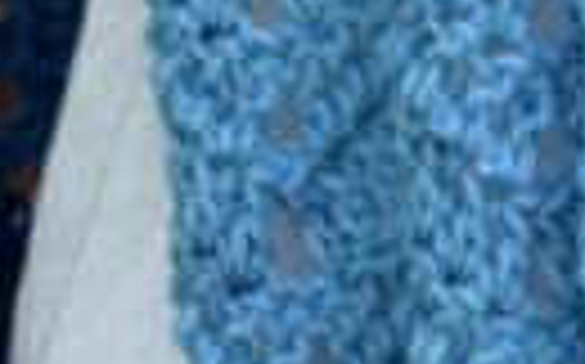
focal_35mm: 483
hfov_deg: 4.3
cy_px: -517
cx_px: 709
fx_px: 7694
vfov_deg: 2.7
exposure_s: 1/250
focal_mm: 40
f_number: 8
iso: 400
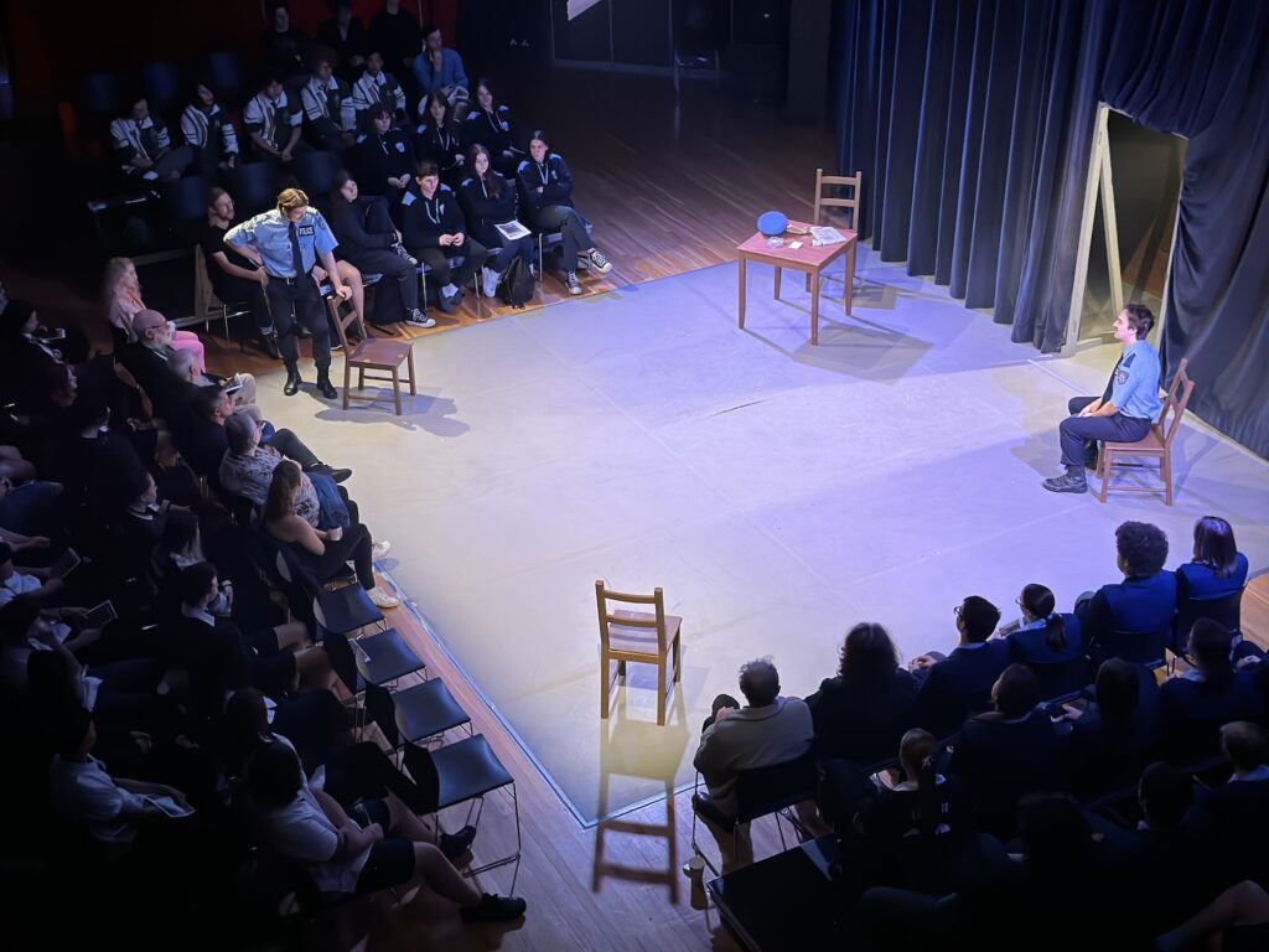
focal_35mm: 48
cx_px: 634
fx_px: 1760
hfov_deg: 39.7
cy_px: 476
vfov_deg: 30.3
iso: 320
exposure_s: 1/57
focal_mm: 6.86
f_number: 1.78
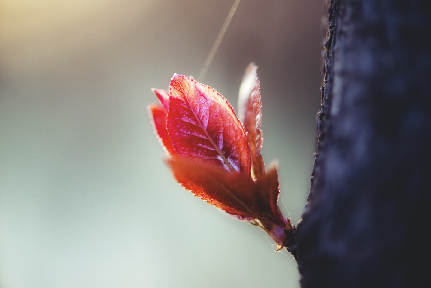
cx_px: 216
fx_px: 1258
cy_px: 144
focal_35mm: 105
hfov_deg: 19.4
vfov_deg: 13.1
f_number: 4
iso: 200
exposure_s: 1/100
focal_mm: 105
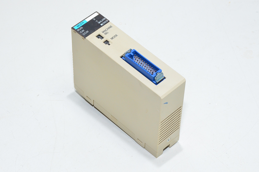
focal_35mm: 112
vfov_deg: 12.1
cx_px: 130
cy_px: 86
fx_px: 808
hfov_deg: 18.2
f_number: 16
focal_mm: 75
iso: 1600
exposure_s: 1/50
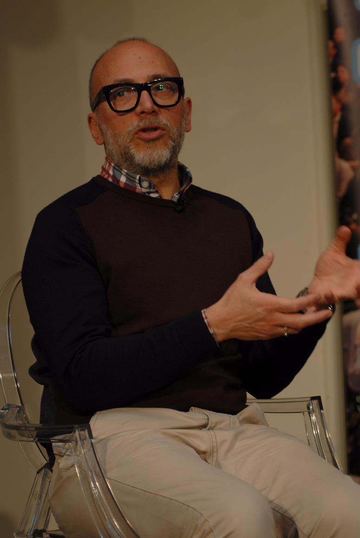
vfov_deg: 19.4
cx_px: 180
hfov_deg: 13.1
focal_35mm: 105
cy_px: 269
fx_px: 1571
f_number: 4
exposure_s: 1/50
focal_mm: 70
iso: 200
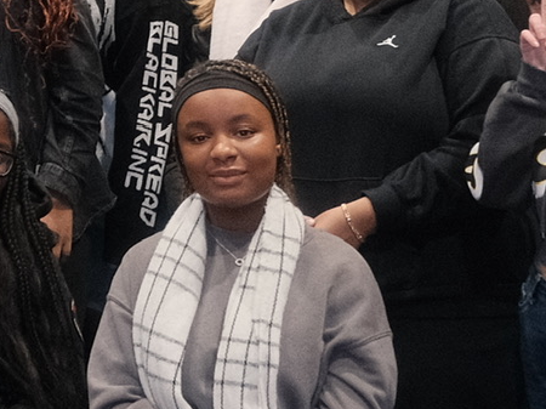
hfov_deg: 13.5
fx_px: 2097
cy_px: -199
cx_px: -386
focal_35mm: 133
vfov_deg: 10.7
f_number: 2.8
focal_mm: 18
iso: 2000
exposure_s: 1/100
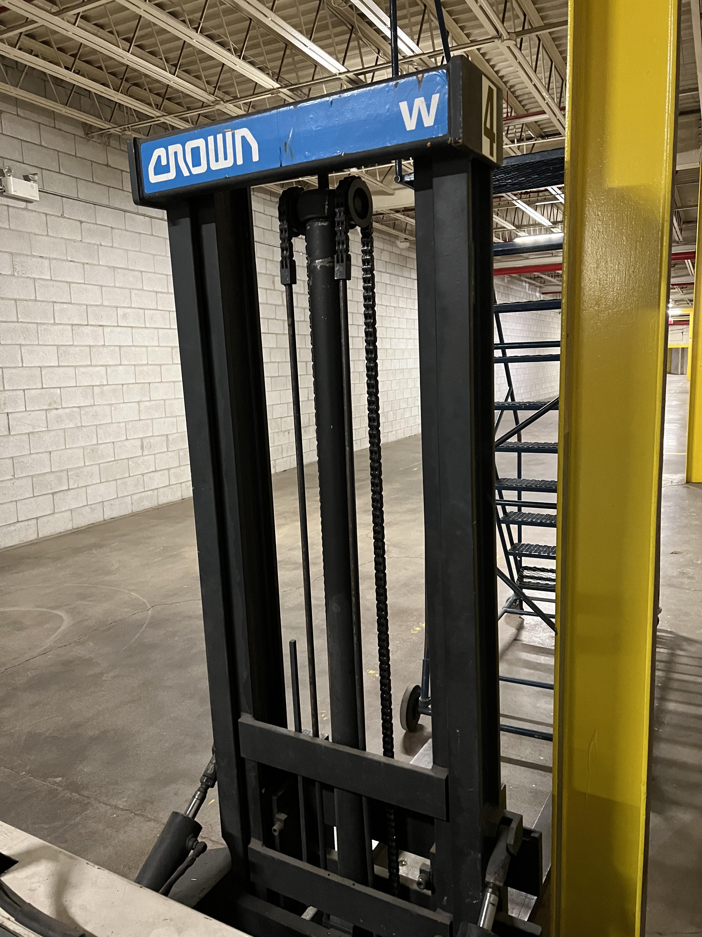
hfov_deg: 53.1
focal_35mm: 26
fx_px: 703
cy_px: 468
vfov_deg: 67.3
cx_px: 351
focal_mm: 5.7
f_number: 1.5
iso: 640
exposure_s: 1/40
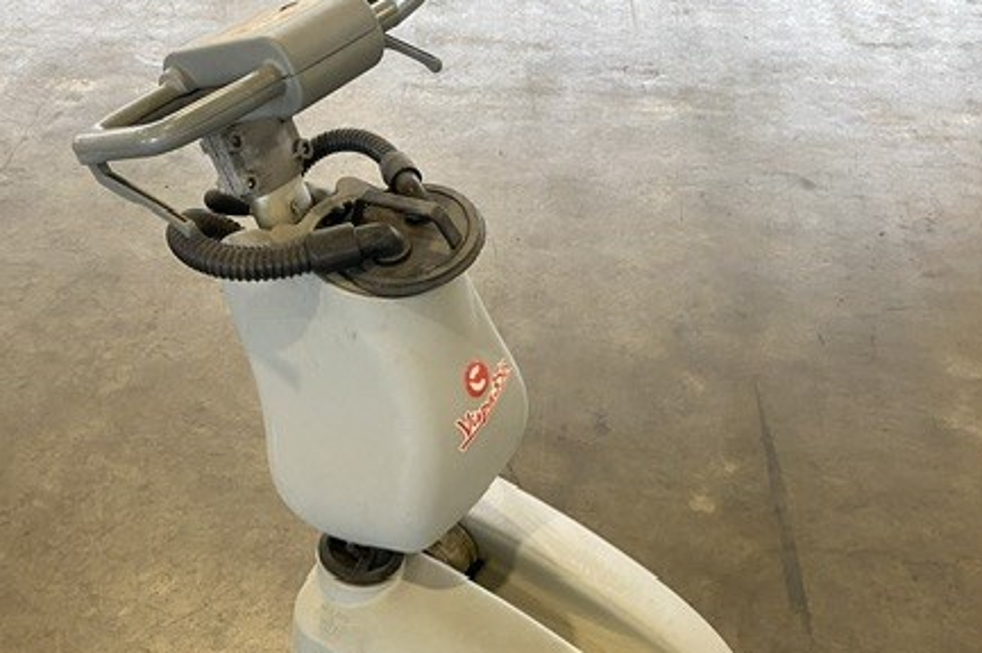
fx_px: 1090
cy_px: 487
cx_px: 469
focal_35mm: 40
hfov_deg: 48.5
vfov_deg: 32.7
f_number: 1.8
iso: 160
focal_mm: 4.25
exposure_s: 1/60
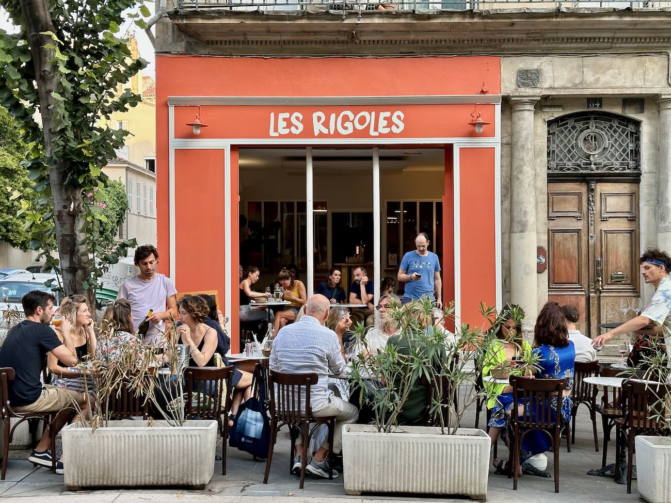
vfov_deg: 30.3
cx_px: 336
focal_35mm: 48
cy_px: 252
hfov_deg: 39.7
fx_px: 930
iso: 64
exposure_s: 1/153
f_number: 1.78
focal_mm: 6.86
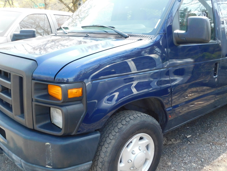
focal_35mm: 35
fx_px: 230
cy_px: 83
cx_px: 125
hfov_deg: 52.5
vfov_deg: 40.7
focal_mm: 4
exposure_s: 1/200
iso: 125
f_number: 3
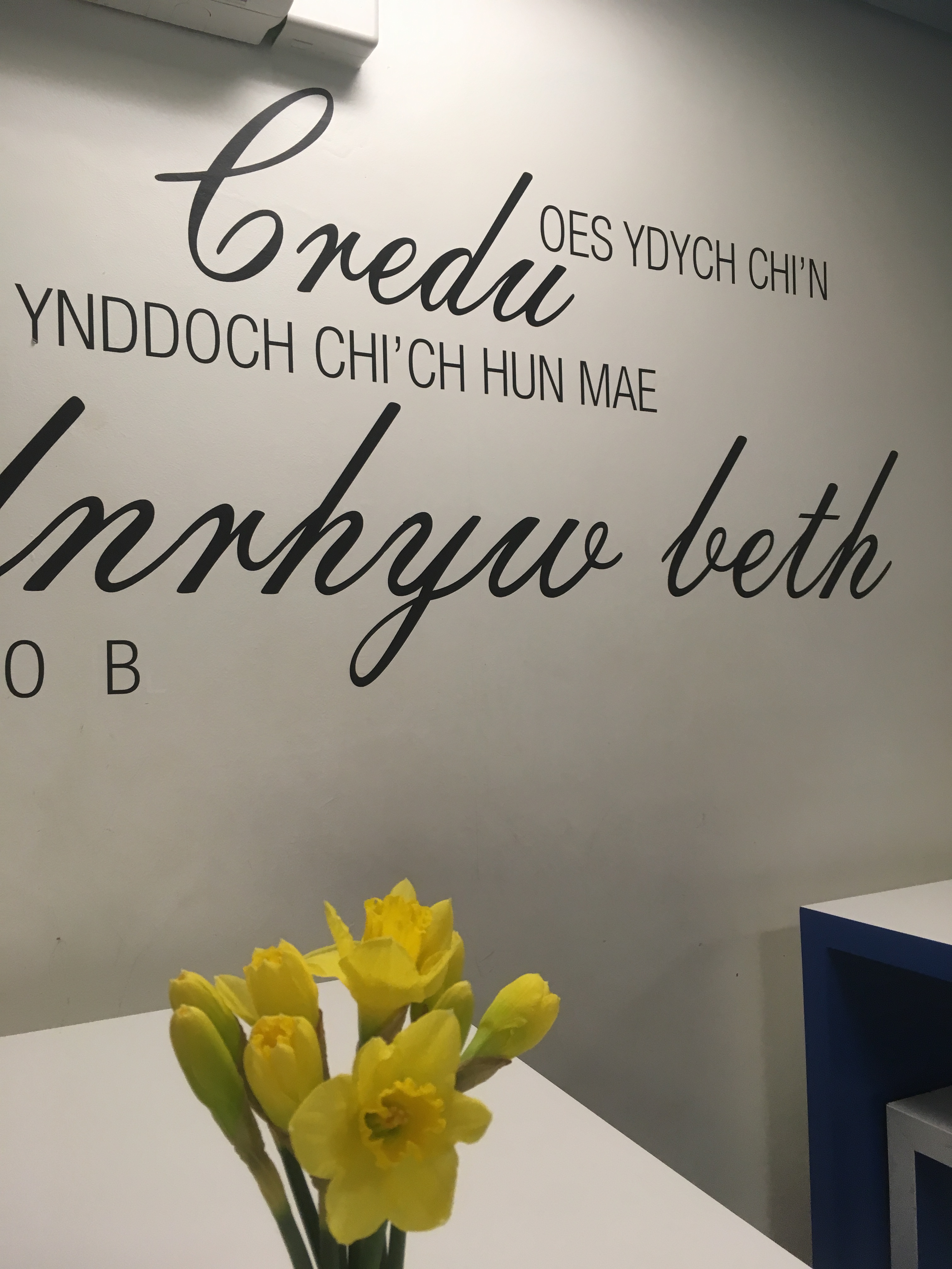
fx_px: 1063
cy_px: 634
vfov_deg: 61.7
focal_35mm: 29
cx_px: 476
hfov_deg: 48.2
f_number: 2.2
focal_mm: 4.15
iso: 32
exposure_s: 1/33
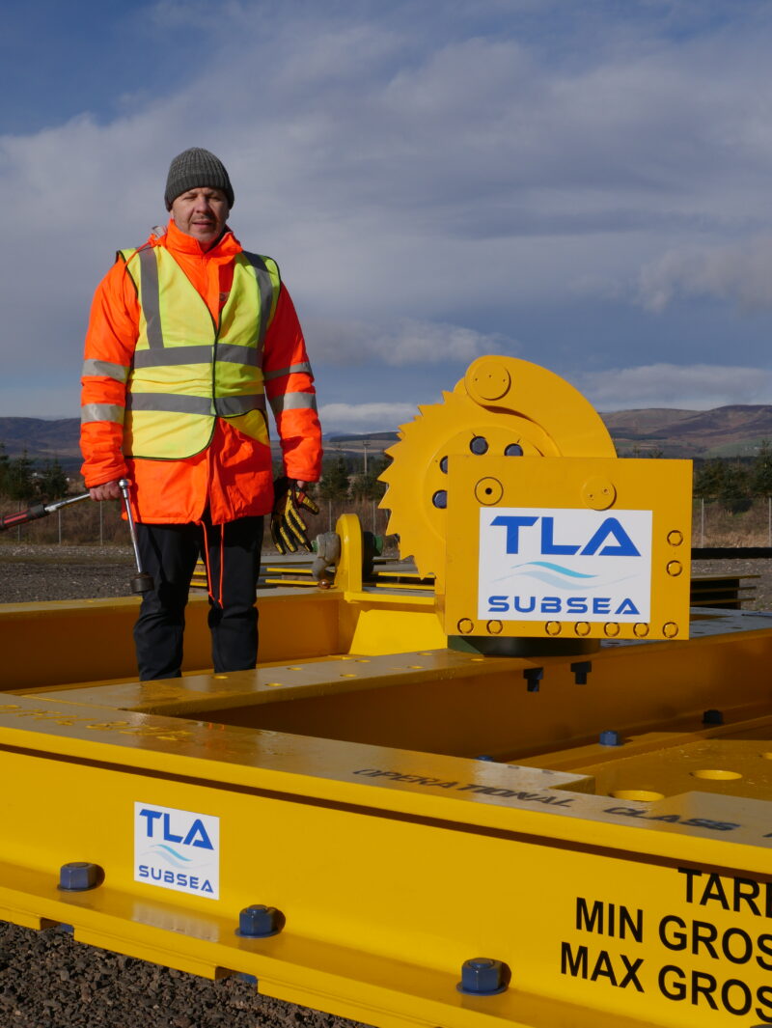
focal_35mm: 54
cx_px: 386
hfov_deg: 27.1
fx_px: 1604
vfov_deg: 35.5
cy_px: 514
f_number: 11
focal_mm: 27
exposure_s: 1/800
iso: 200
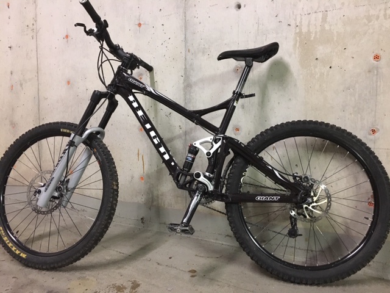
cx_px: 195
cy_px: 146
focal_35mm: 29
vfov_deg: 48.2
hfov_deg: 61.7
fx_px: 327
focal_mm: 4.15
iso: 400
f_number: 2.2
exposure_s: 1/15
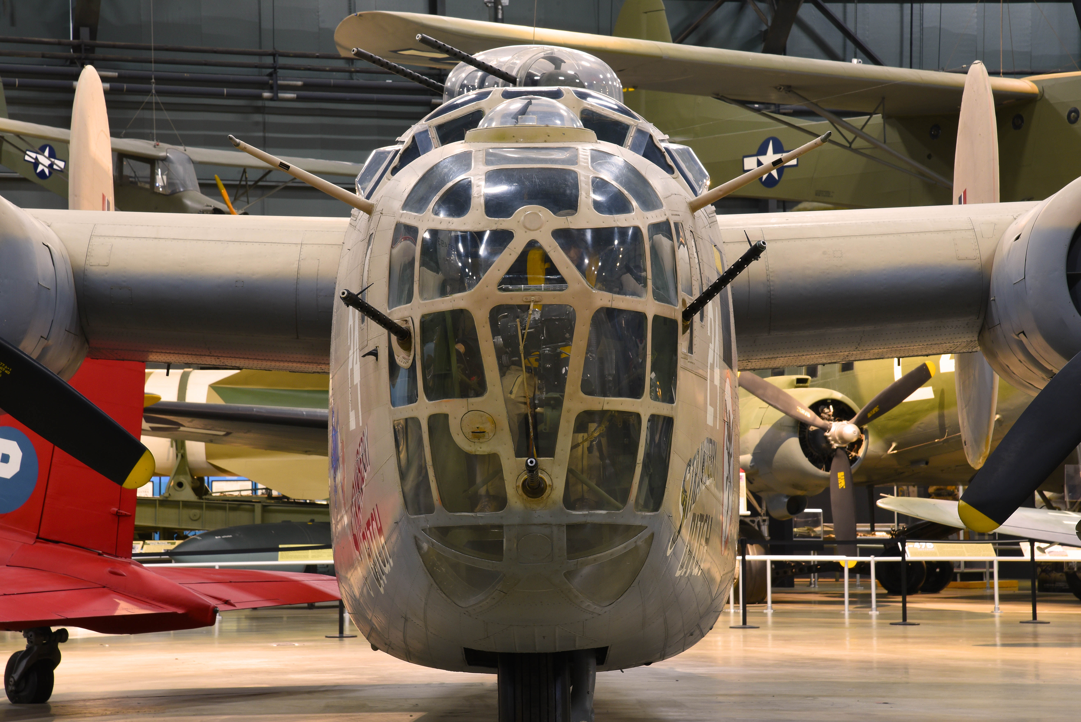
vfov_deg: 11.4
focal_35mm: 120
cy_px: 361
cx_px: 540
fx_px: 3605
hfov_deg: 17.1
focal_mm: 120
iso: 400
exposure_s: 13
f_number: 20
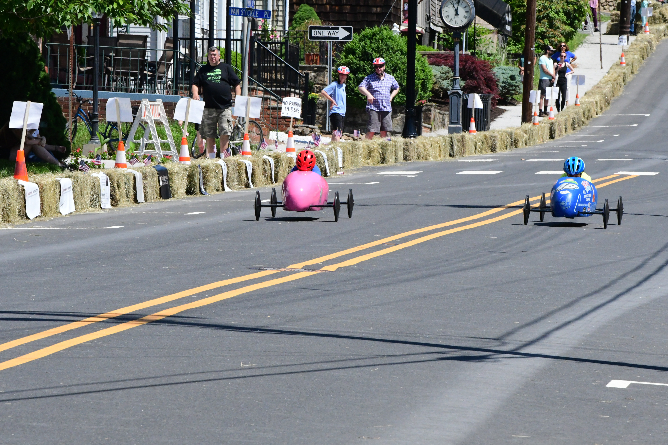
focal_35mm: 300
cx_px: 334
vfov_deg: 4.6
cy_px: 222
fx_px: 5566
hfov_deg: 6.9
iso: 3200
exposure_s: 1/1250
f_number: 18
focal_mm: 200
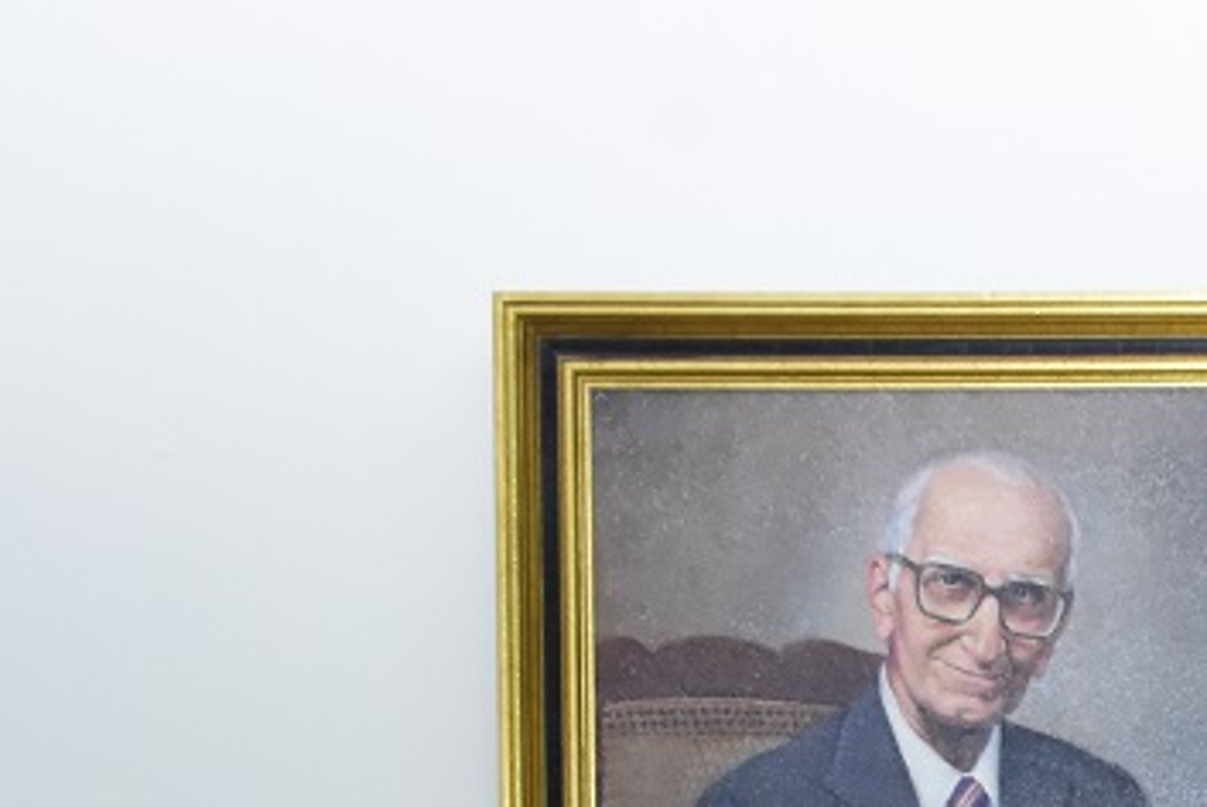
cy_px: 1313
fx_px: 5469
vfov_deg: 8.2
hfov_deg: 12.2
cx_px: 1652
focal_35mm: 163
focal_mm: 32
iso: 2000
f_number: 9
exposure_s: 1/160
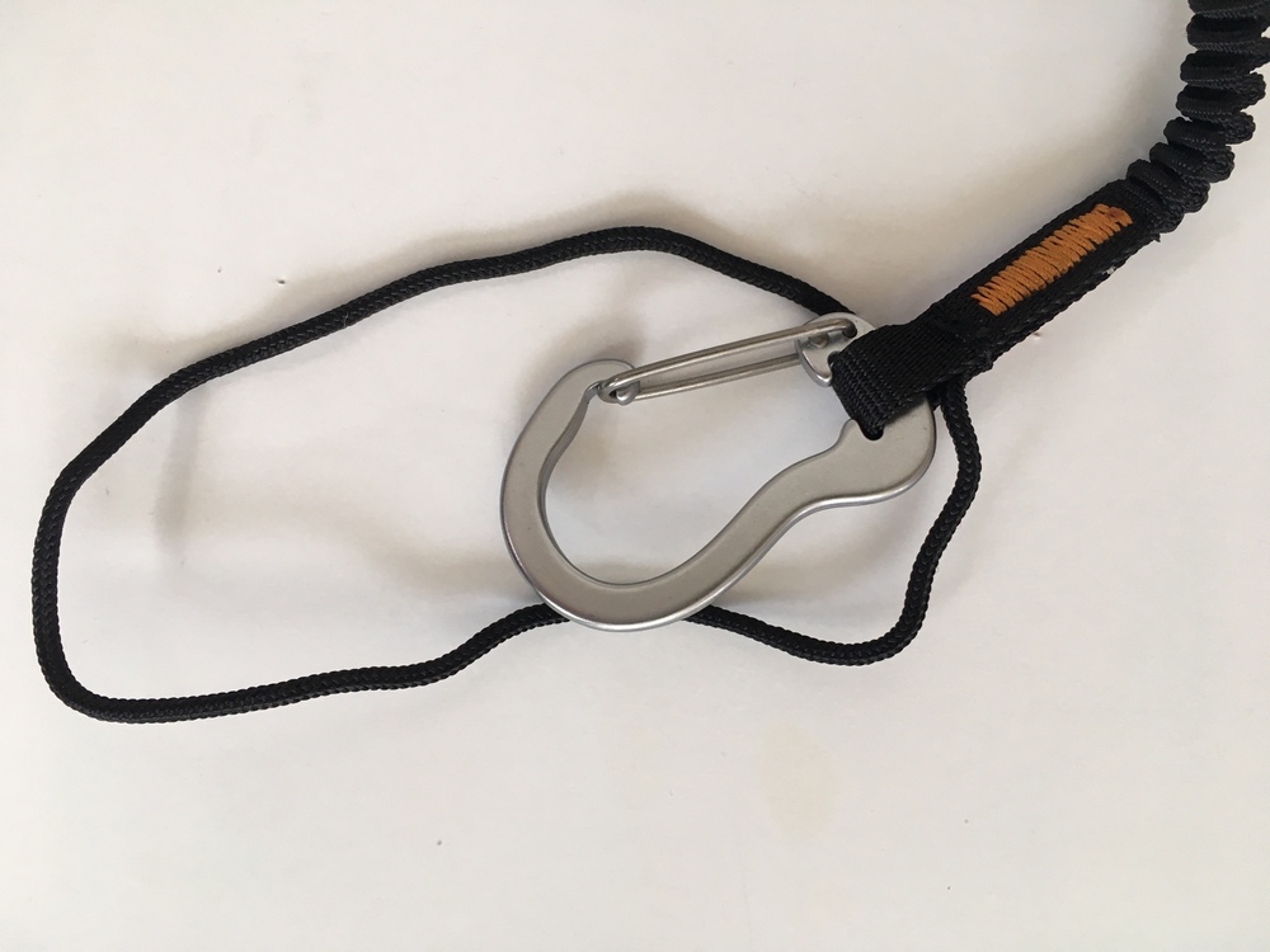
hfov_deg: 61.7
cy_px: 476
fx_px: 1064
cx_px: 635
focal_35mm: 29
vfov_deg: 48.2
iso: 25
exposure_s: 1/30
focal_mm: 4.15
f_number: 2.2
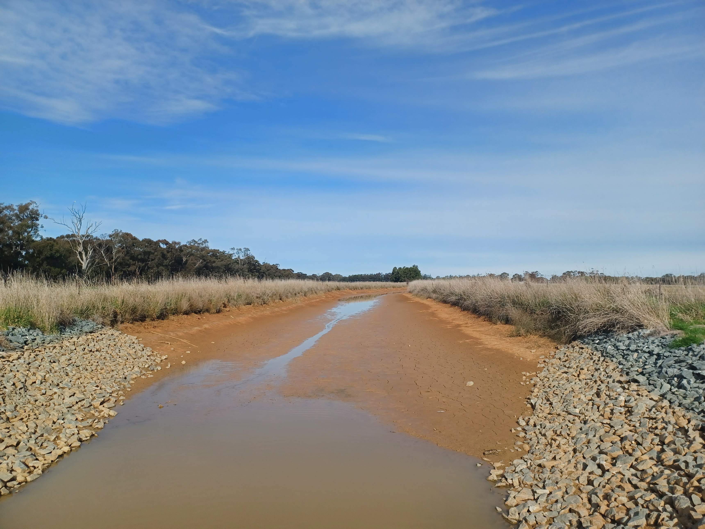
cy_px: 264
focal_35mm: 25
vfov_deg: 54.9
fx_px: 509
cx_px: 352
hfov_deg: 69.4
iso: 32
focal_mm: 4.6
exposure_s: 1/565
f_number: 1.8
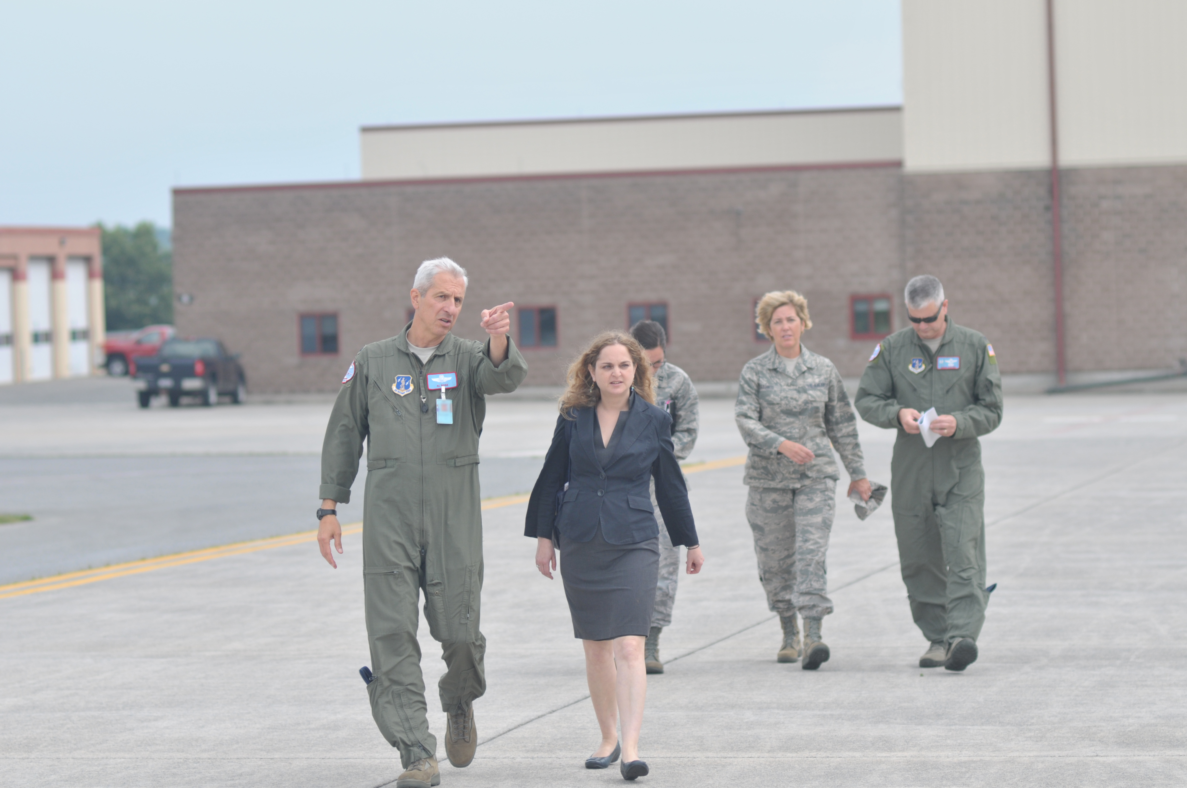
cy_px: 394
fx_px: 4199
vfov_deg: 10.7
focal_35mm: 128
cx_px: 594
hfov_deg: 16.1
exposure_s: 1/1600
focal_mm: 85
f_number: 2.8
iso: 160
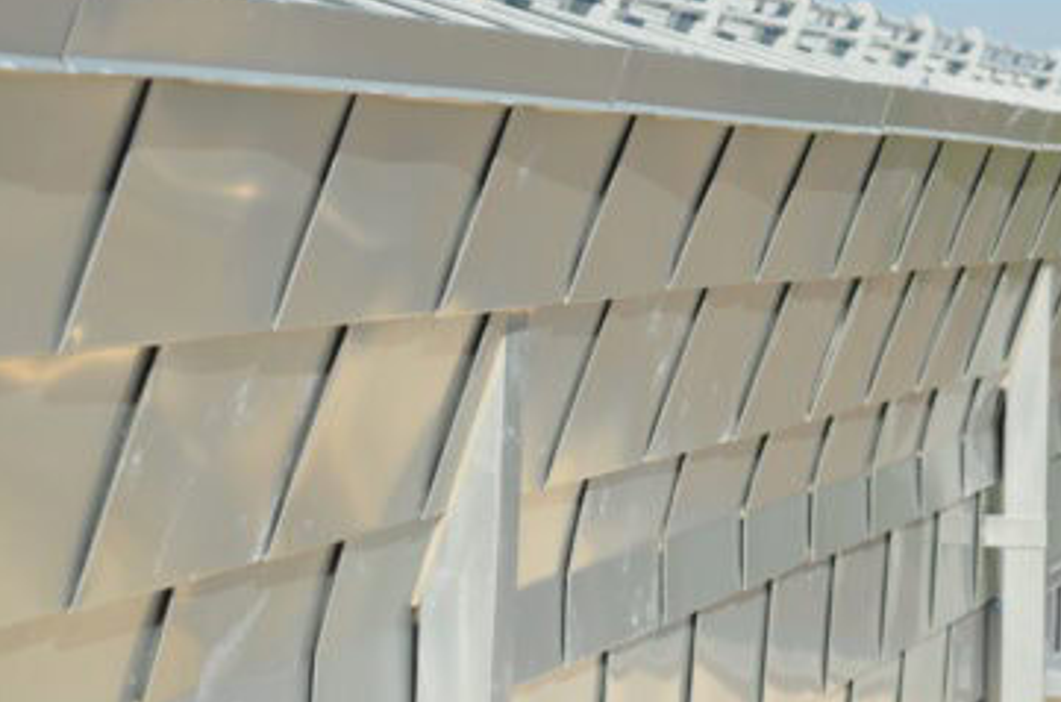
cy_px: 345
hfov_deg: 16.5
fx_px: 3663
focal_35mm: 125
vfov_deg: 11.0
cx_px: 576
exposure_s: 1/800
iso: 200
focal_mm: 75
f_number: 7.1
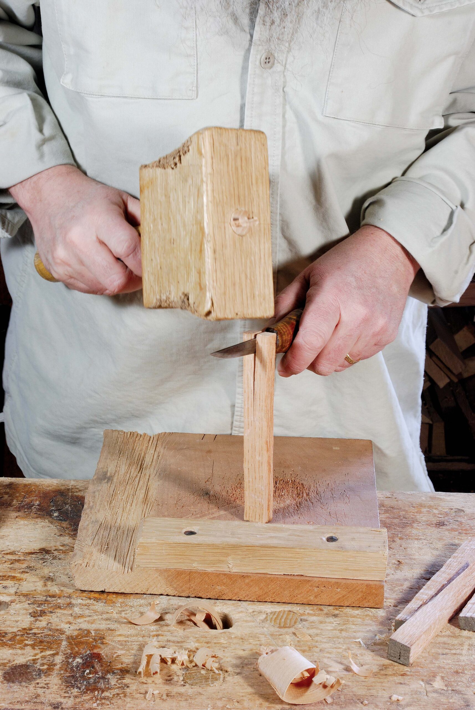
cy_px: 355
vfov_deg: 26.0
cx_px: 238
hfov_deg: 17.5
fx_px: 1539
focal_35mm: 78
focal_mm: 52
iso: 160
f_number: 18
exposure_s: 1/1.3
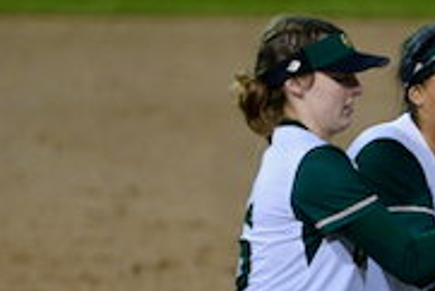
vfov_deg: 1.3
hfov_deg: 1.9
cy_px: 327
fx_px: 12830
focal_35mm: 1061
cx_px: 536
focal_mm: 300
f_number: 3.2
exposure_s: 1/800
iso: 2200
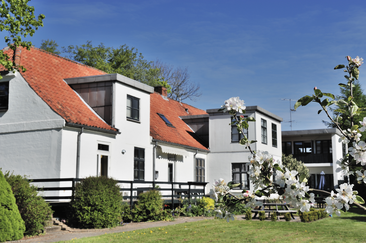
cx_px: 183
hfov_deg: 38.2
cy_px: 122
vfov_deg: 26.0
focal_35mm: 52
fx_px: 528
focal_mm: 52
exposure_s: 1/160
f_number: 16
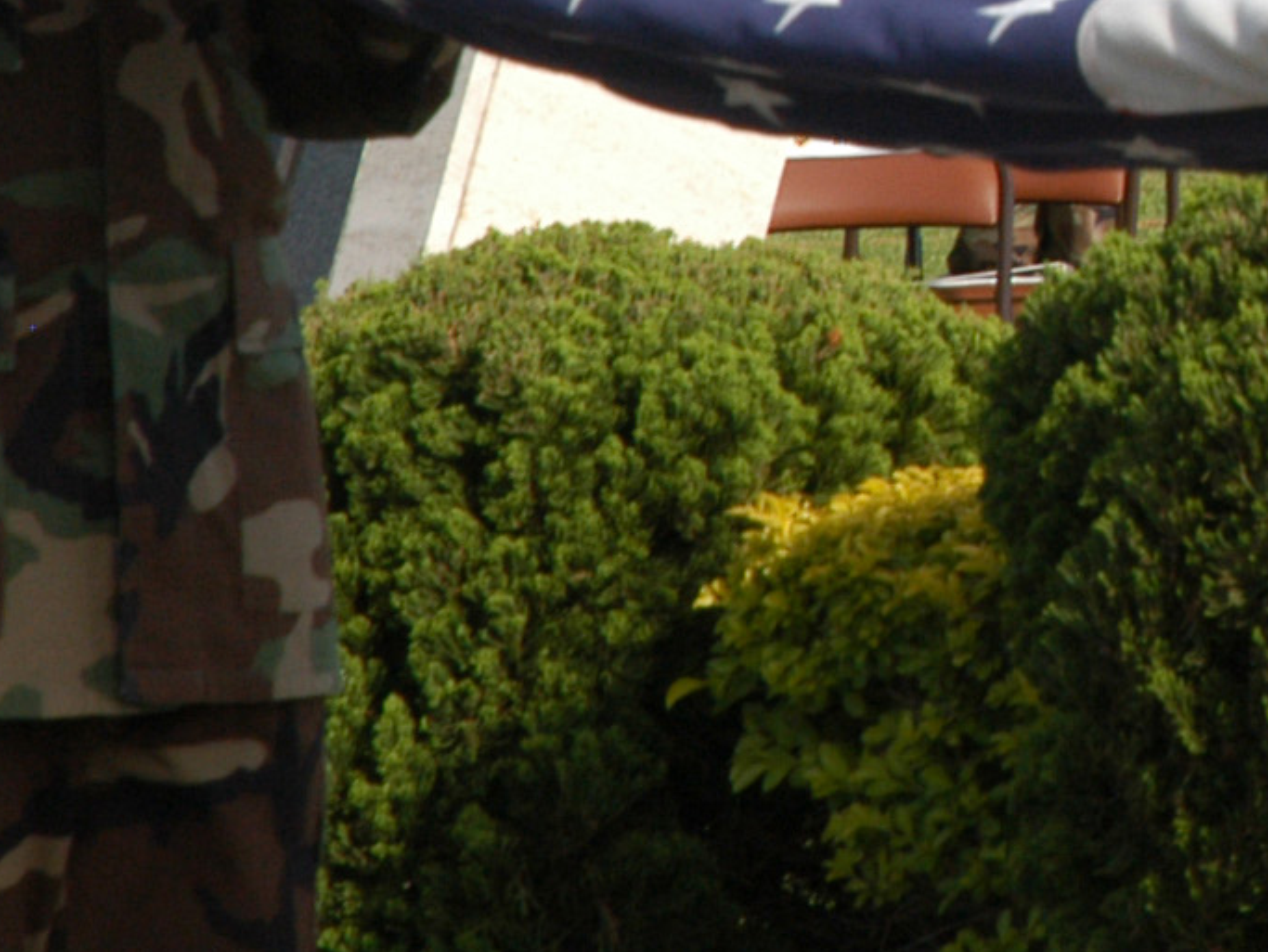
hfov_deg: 4.4
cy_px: -492
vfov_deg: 3.3
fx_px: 16273
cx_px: 1994
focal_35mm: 444
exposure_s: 1/350
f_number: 9
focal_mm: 70
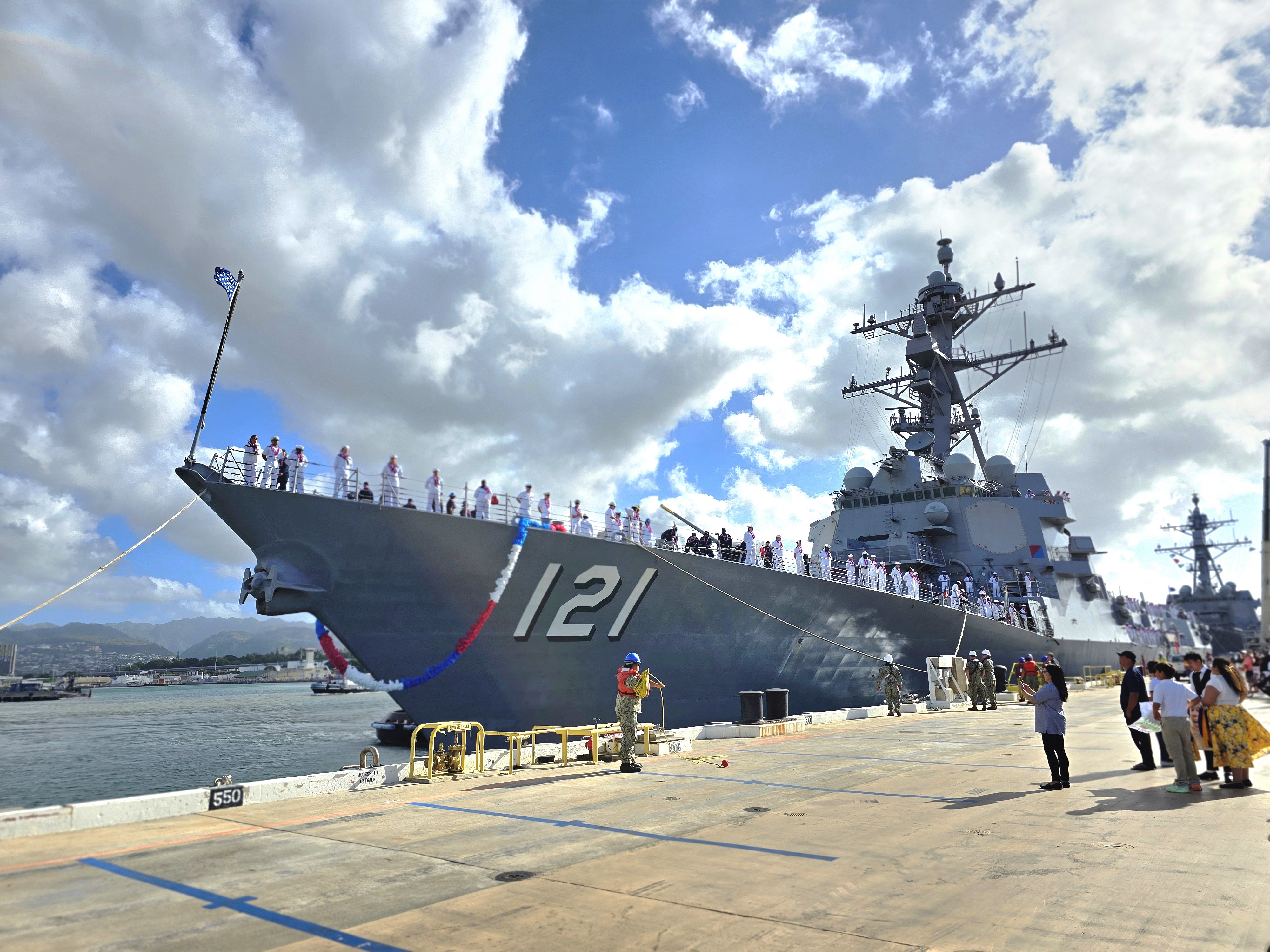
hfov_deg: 73.9
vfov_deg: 58.9
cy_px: 476
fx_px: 844
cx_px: 635
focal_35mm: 23
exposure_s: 1/2500
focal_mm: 6.3
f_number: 1.7
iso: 12
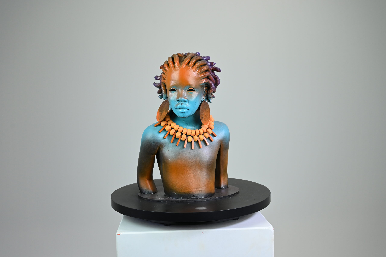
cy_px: 128
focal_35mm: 36
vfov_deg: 36.8
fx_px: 386
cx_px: 193
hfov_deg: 53.2
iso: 1000
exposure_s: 1/125
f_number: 5.6
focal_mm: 36
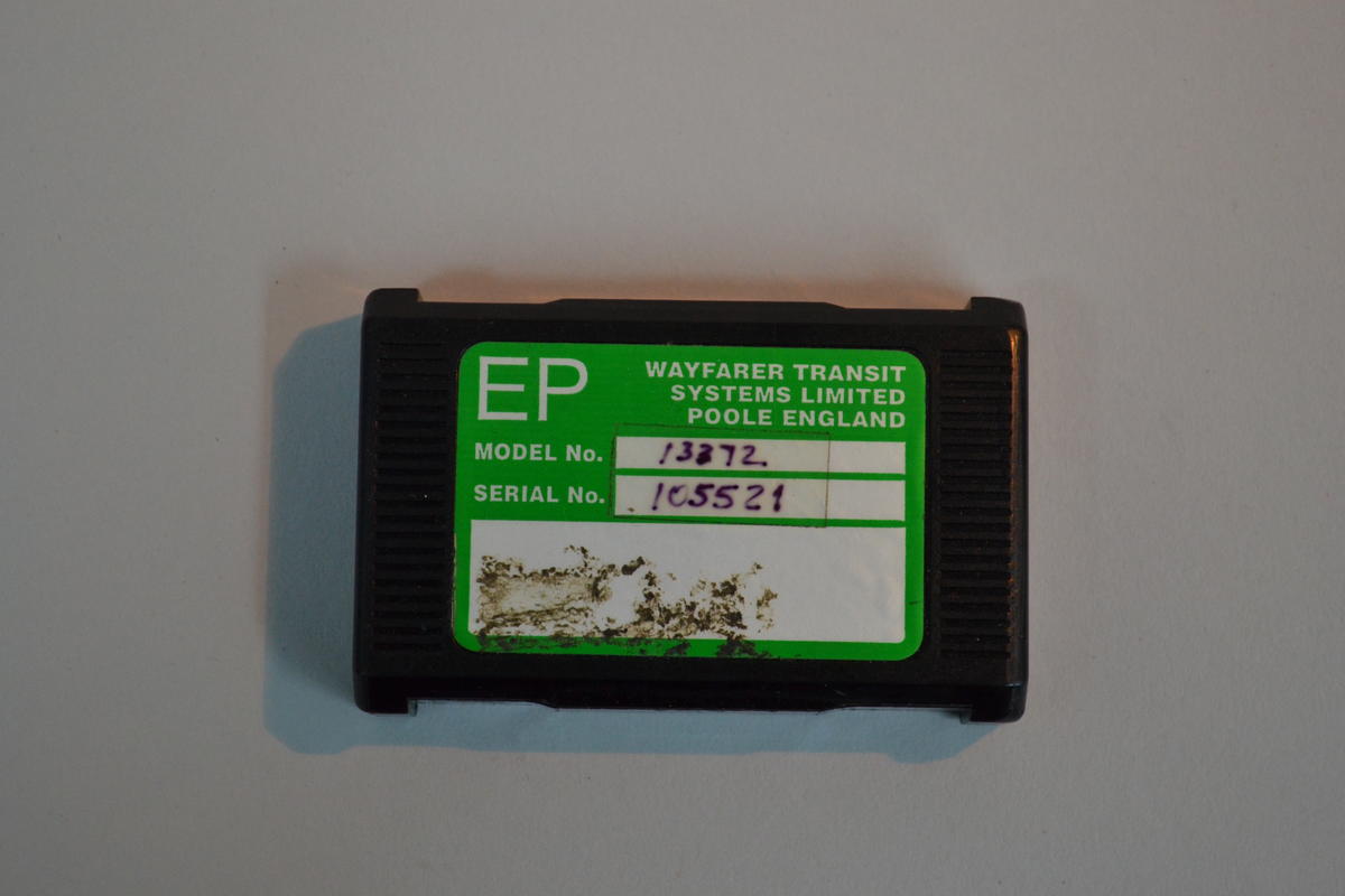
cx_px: 672
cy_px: 448
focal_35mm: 82
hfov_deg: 24.6
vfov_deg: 16.6
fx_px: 3082
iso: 1100
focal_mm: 55
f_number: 5.6
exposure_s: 1/60
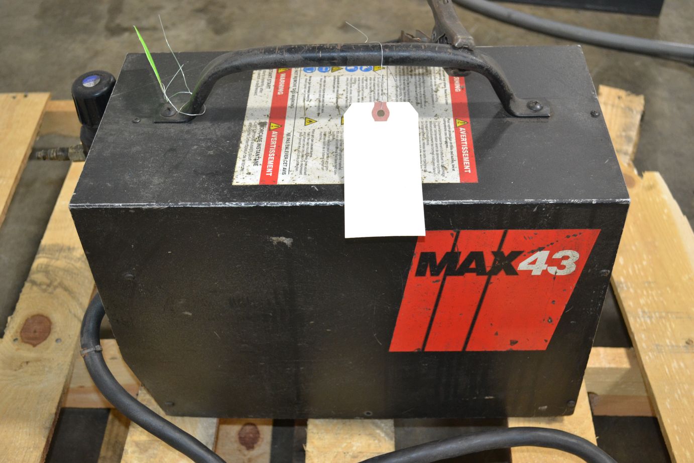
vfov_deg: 31.9
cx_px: 347
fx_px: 810
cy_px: 232
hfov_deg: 46.4
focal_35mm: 42
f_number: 4.5
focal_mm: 28
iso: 1250
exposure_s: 1/60
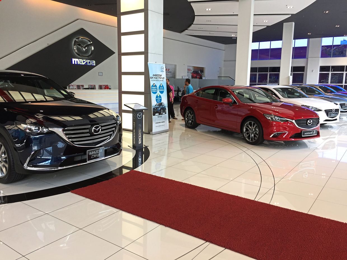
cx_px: 174
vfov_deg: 48.2
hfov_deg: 61.7
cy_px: 130
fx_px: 291
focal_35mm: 29
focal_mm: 4.2
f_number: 2.2
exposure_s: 1/50
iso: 40
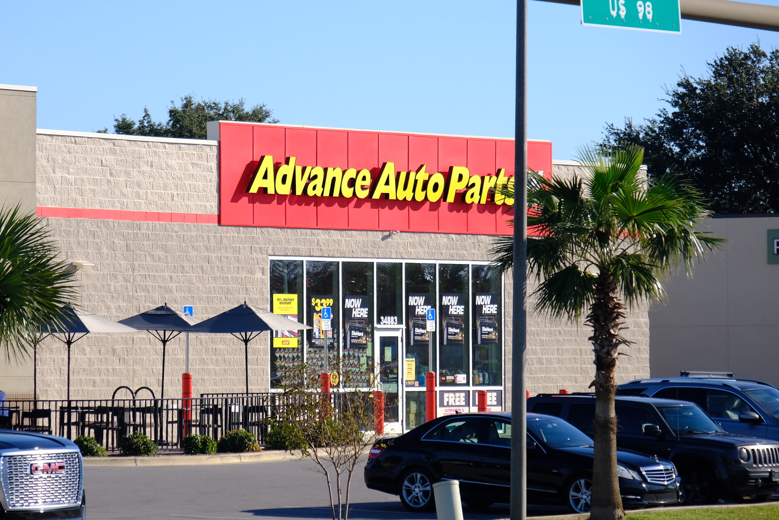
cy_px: 259
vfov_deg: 7.4
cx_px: 390
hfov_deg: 11.1
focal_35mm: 185
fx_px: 4004
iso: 200
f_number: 5.6
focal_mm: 122.6
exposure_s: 1/550
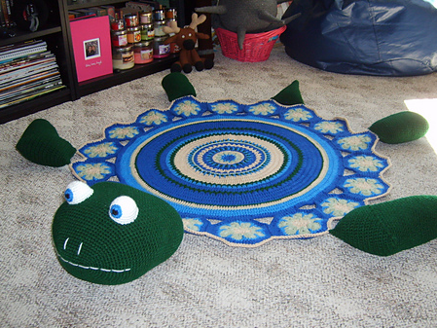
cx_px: 238
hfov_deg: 47.8
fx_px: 492
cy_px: 166
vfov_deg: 36.8
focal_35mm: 39
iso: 100
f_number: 2.8
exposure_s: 1/45
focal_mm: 5.8
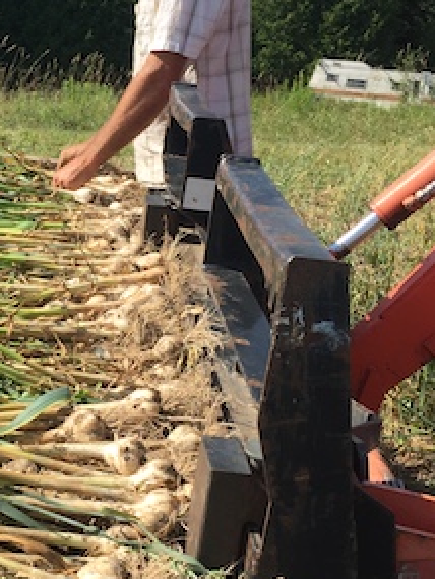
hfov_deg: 23.1
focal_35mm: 61
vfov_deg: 31.7
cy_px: 297
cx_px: 2
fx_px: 1021
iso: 32
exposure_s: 1/1647
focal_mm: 4.15
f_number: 2.2
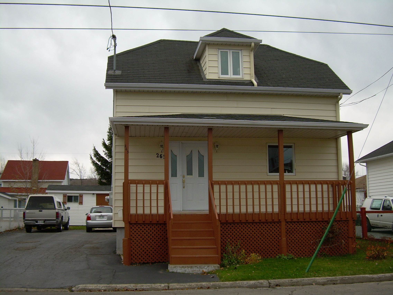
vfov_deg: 37.7
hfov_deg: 49.0
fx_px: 431
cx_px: 196
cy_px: 148
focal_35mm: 38
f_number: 2.8
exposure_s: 1/193
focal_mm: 6.3
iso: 50
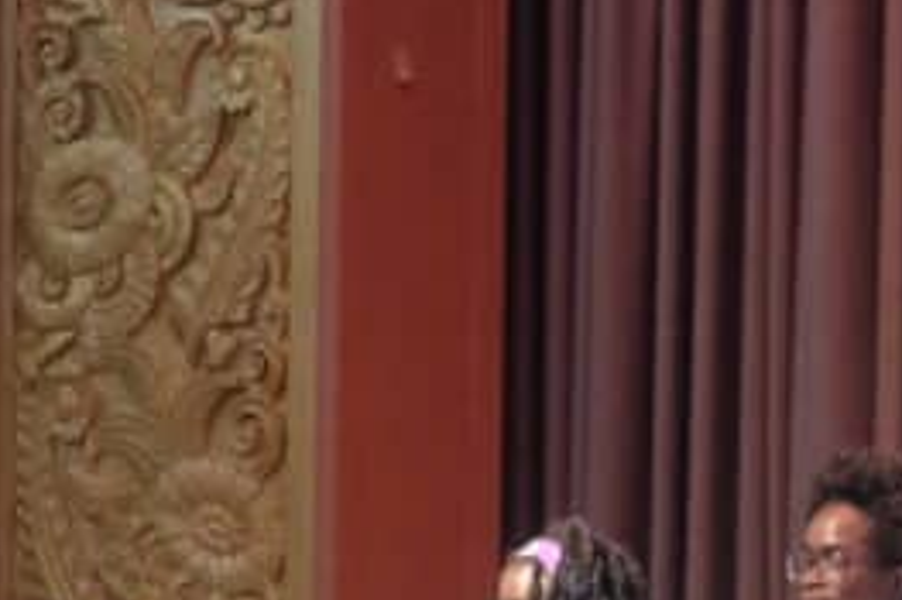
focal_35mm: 342
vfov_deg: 4.0
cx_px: 1554
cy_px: 1241
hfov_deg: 5.9
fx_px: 8563
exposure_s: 1/60
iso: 5000
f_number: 4.5
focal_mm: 50
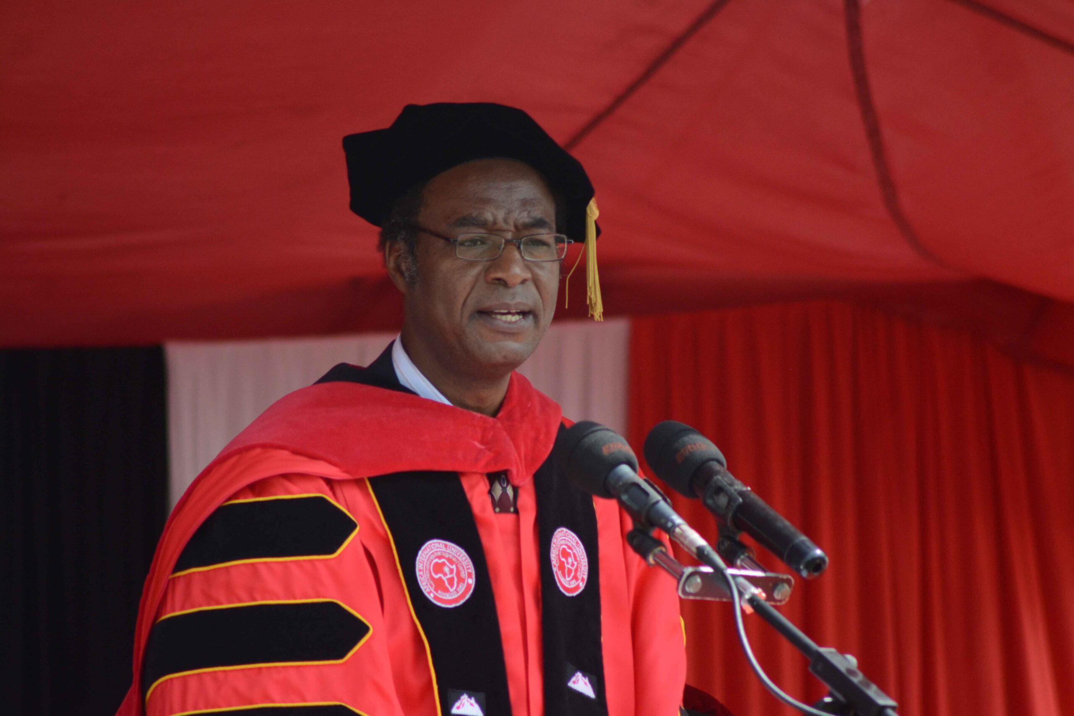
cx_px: 537
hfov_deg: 4.6
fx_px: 13425
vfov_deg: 3.1
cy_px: 358
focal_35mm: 450
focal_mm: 300
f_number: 5.6
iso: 800
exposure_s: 1/1500
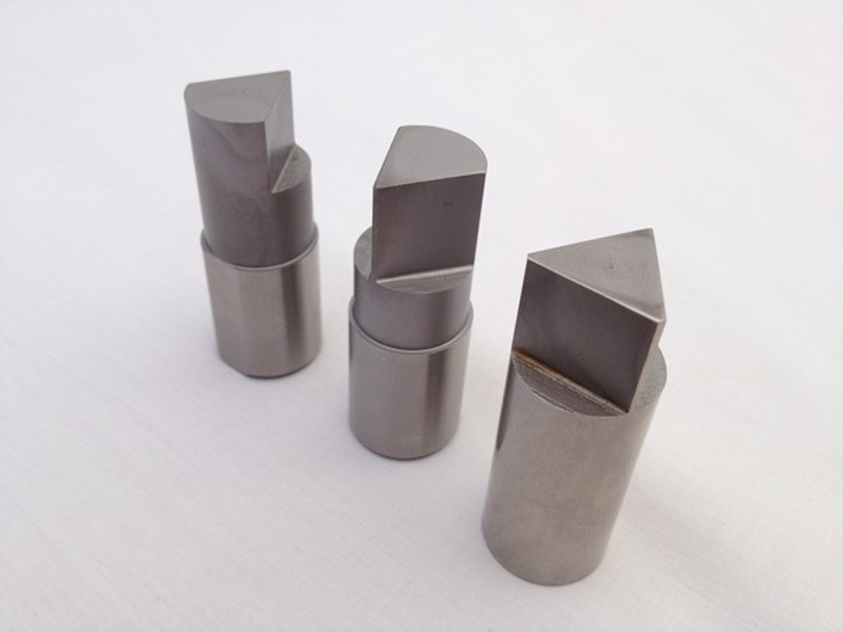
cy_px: 316
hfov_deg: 52.6
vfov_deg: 40.7
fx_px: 852
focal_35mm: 35
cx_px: 422
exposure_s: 1/1255
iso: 64
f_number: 2.4
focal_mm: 4.28
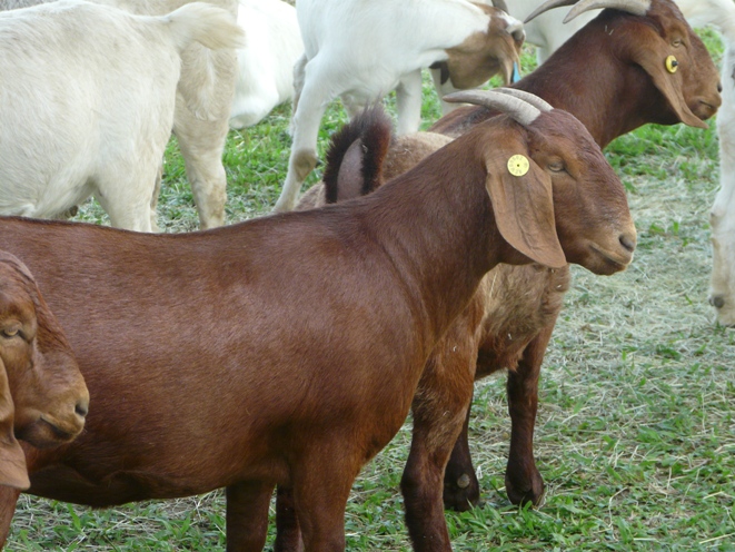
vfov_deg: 9.1
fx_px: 3483
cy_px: 276
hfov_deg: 12.0
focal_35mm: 164
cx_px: 368
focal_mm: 27
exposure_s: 1/200
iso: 200
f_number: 3.6
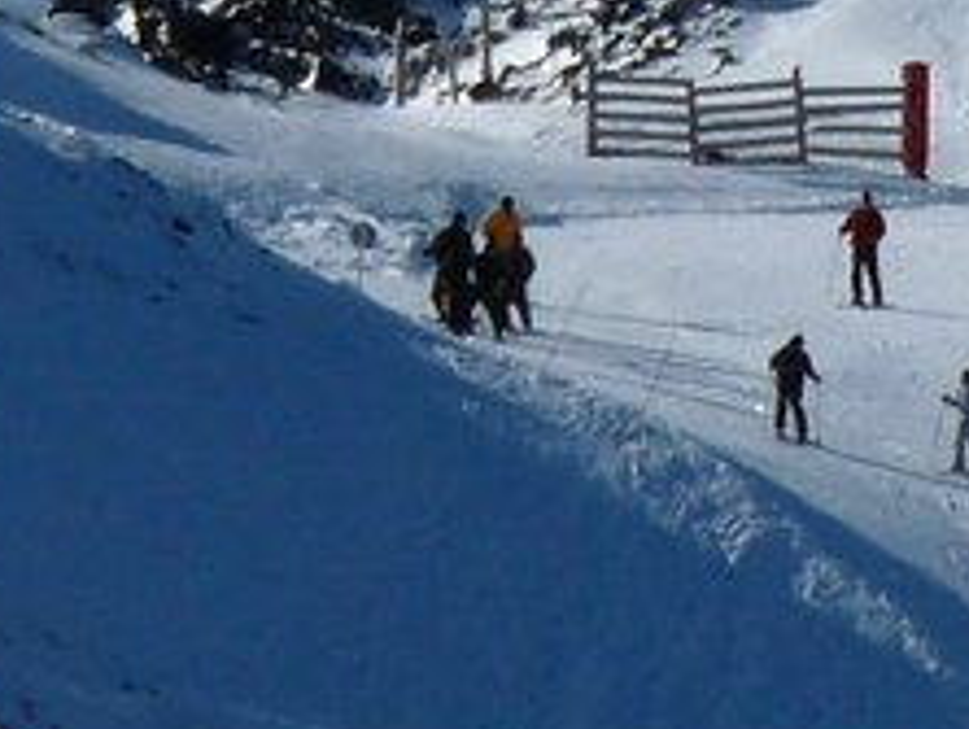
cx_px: 1680
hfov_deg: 1.0
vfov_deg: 0.8
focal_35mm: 1929
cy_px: -428
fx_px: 54057
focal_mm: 52.7
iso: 100
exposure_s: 1/500
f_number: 6.3
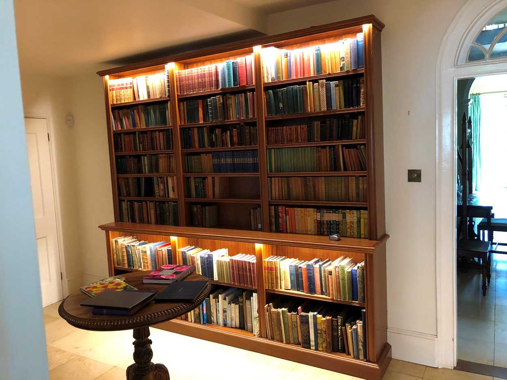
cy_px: 190
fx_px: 410
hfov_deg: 63.5
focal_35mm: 28
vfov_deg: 49.7
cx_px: 254
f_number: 1.8
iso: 100
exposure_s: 1/15
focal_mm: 3.99
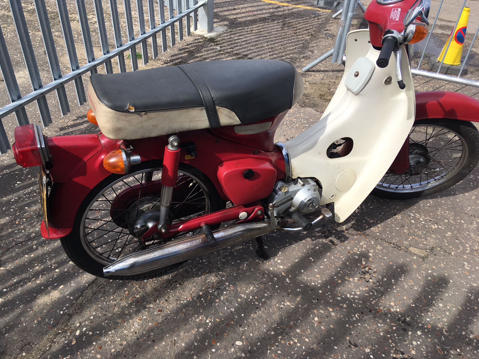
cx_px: 240
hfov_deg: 61.7
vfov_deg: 48.2
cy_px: 180
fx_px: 401
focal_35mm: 29
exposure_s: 1/1099
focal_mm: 4.15
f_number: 2.2
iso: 25
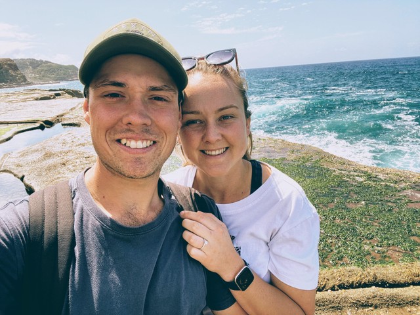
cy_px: 158
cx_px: 210
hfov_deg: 73.9
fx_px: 279
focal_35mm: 23
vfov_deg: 58.9
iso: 25
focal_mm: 2.71
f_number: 2.2
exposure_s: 1/328
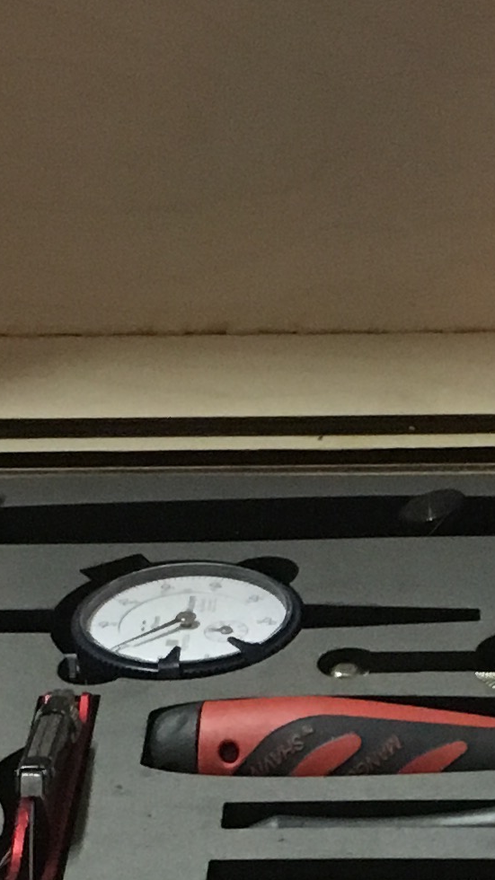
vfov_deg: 16.1
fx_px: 3034
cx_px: 471
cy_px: 925
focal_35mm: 130
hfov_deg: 9.3
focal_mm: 4.15
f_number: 2.2
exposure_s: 1/20
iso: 200
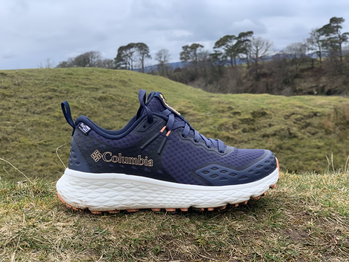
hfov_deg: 36.8
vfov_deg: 28.0
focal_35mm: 52
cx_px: 174
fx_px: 524
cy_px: 131
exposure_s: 1/243
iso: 16
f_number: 2.4
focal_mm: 6
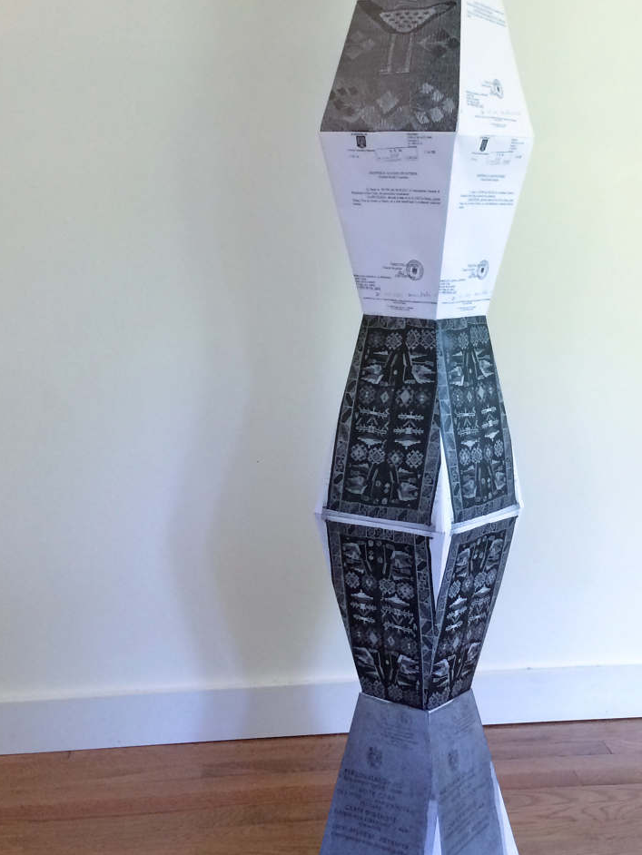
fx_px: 1359
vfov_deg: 34.7
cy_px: 301
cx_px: 422
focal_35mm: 55
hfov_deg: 26.4
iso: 160
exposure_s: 1/30
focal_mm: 4.15
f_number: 2.2
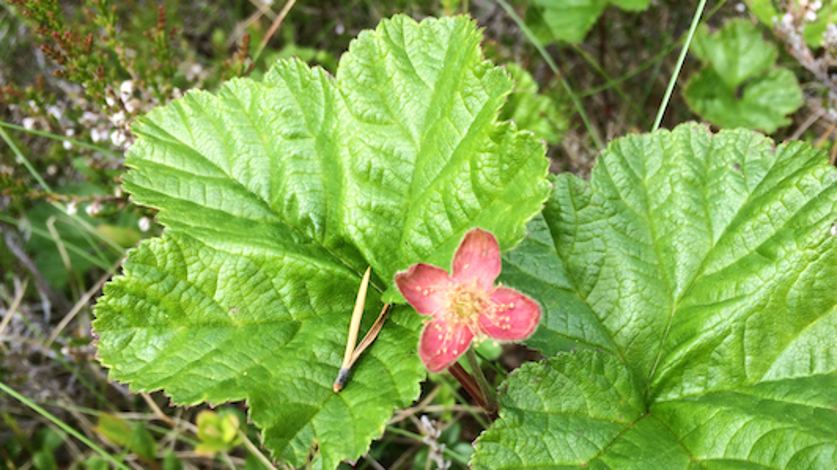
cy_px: 325
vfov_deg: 30.9
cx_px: 445
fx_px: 843
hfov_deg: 52.8
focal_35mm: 38
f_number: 2.2
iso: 32
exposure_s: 1/360
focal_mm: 4.15
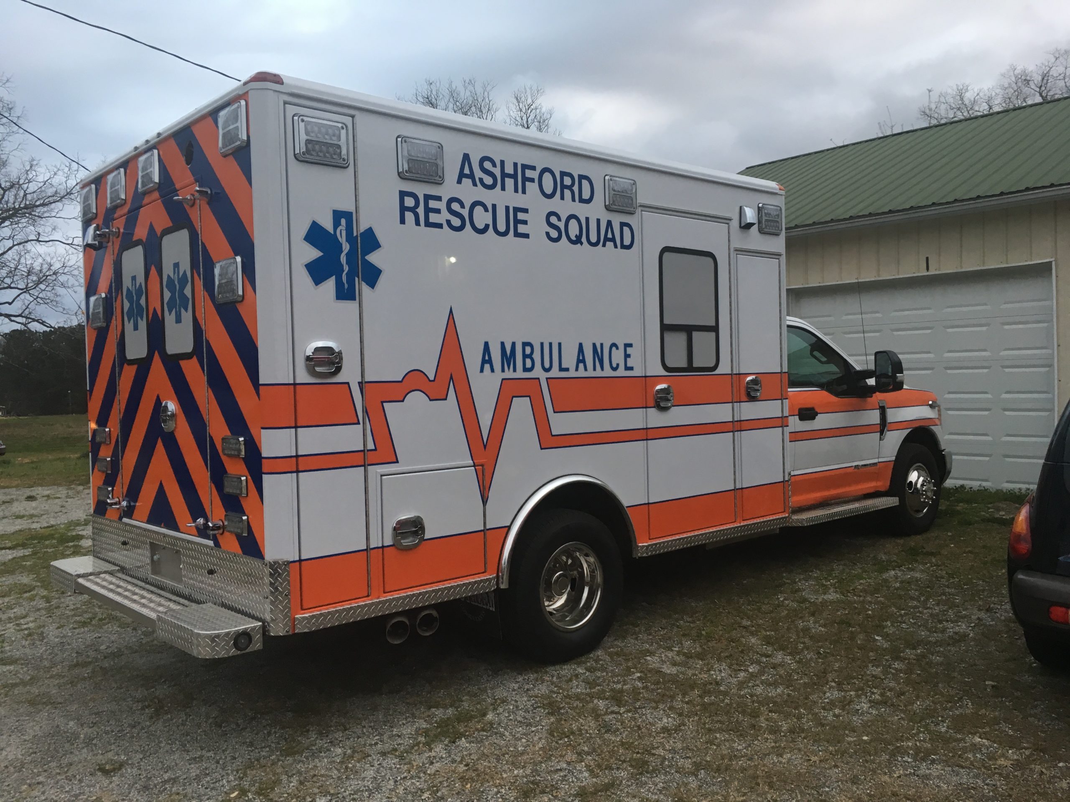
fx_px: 896
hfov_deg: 61.7
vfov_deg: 48.2
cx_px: 535
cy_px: 401
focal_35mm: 29
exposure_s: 1/30
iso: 50
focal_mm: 4.15
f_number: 2.2
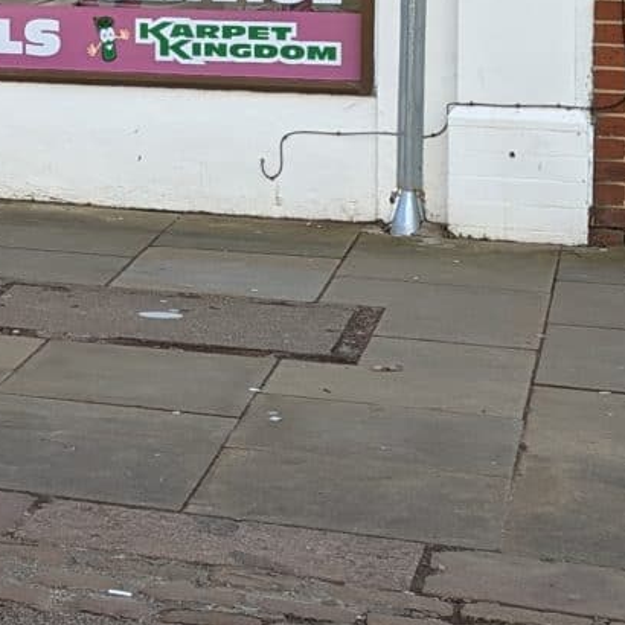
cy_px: -53
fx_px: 2165
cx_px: -438
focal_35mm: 106
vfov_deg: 16.0
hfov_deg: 14.7
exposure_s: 1/708
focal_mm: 6.81
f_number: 1.85
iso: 49
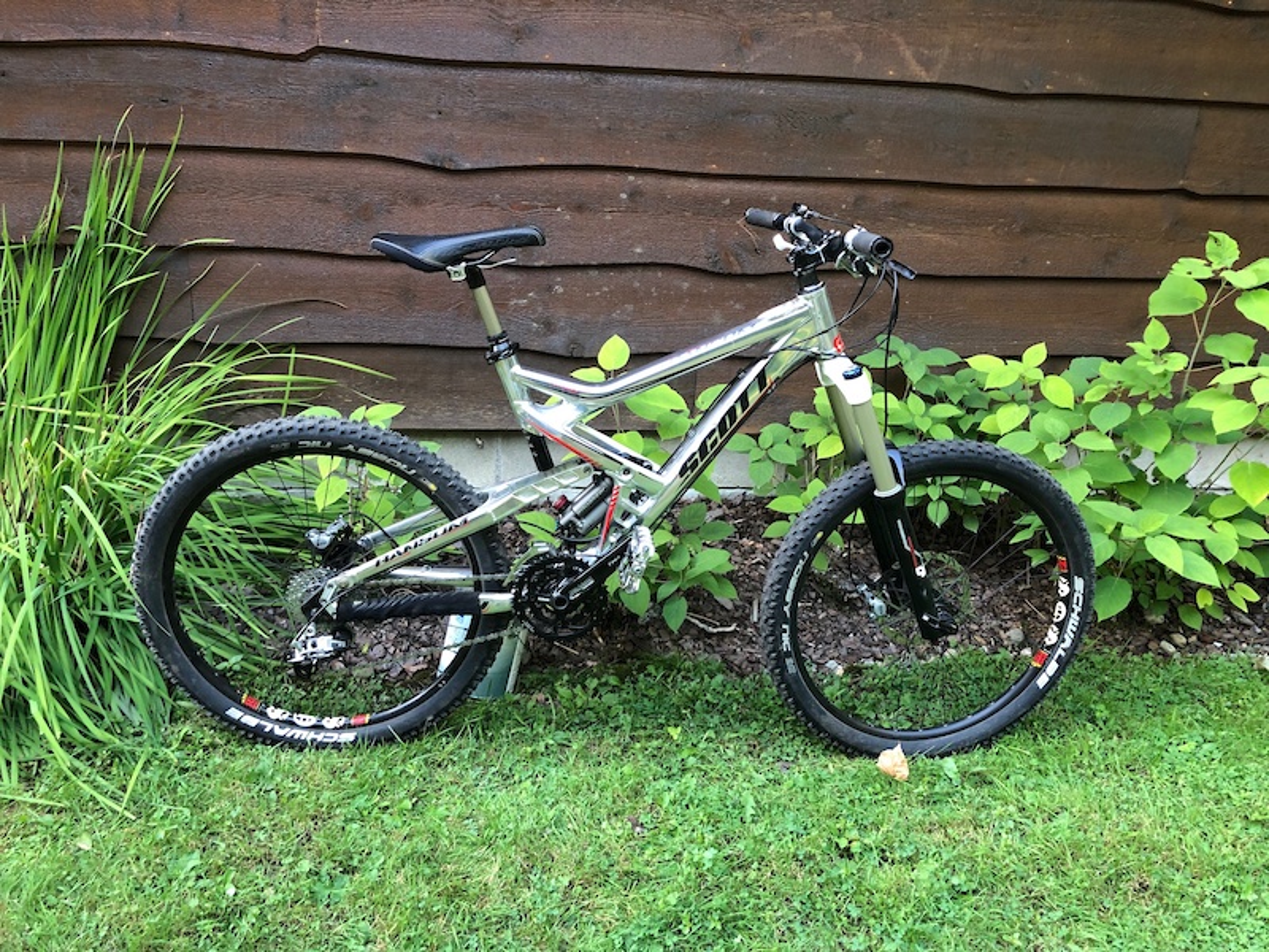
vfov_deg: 49.7
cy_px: 476
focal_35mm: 28
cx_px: 634
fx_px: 1026
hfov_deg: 63.4
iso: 40
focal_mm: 3.99
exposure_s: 1/15
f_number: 1.8
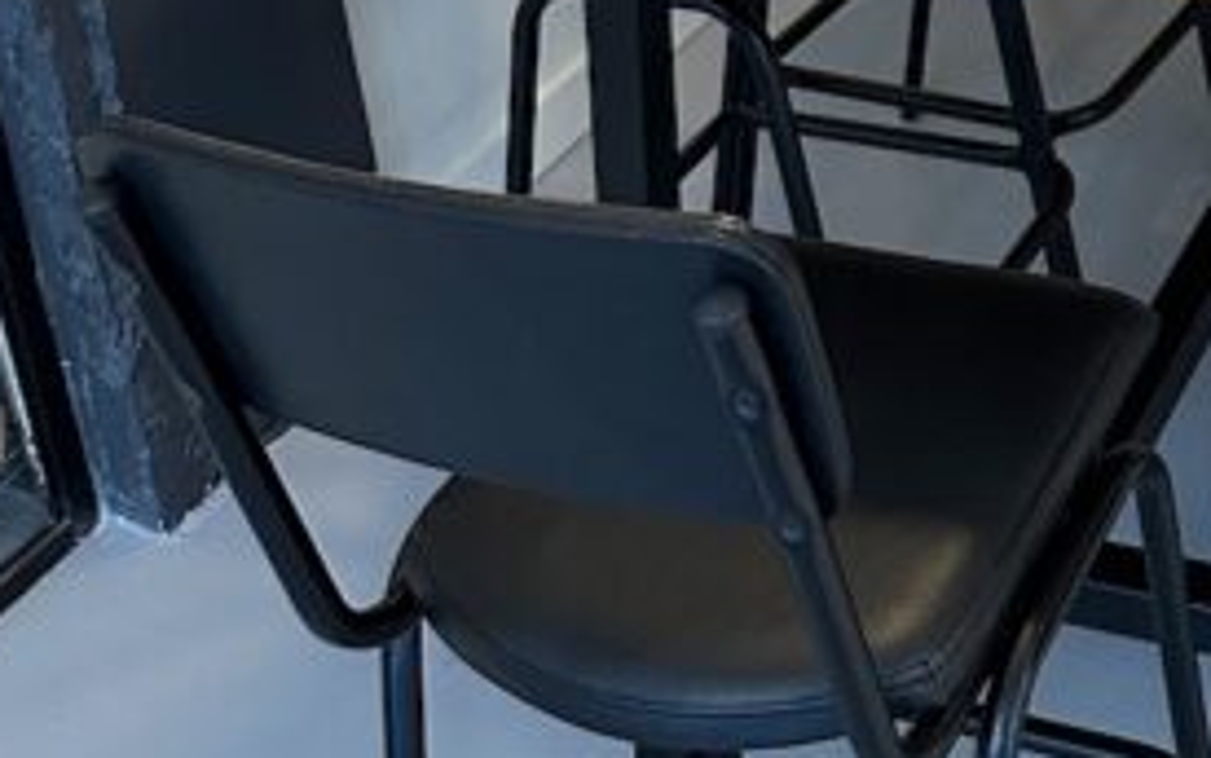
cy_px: -392
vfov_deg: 16.1
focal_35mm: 74
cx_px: 1193
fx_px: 2443
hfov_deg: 26.5
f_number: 1.78
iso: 250
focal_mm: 6.86
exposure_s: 1/50
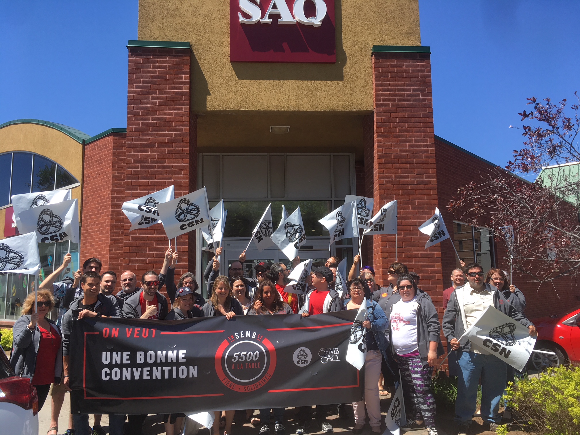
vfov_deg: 48.2
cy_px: 218
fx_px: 486
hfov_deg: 61.7
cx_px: 290
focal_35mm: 29
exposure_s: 1/950
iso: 25
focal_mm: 4.15
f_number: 2.2
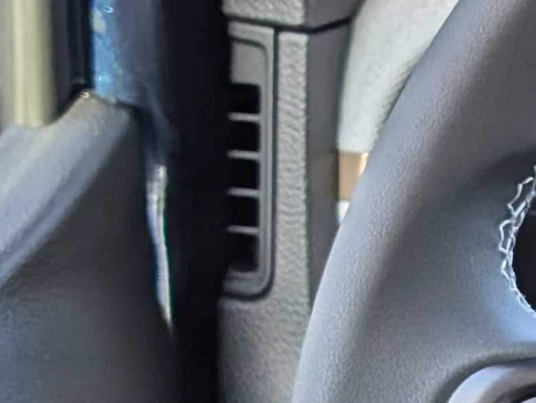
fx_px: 3969
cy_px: 542
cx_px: 1164
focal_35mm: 256
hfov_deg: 7.4
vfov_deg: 5.8
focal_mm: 6.9
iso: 64
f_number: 1.68
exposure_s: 1/100
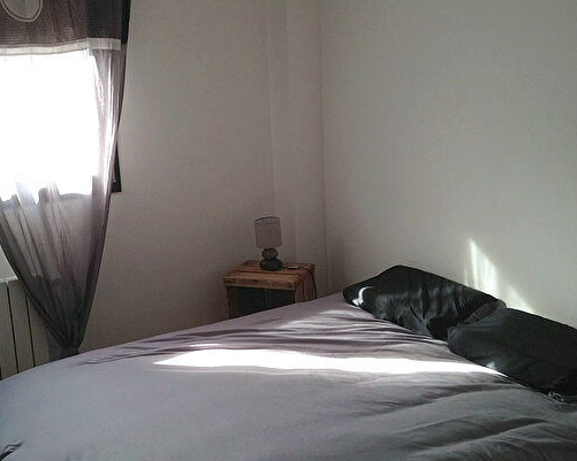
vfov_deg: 33.4
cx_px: 223
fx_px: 769
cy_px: 234
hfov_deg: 40.9
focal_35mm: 45
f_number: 2.4
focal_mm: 4.12
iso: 50
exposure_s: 1/120
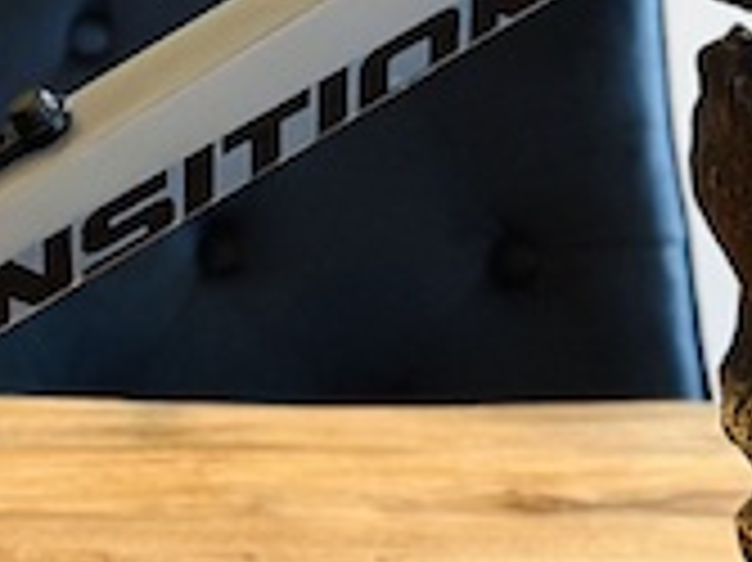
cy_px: -63
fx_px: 4993
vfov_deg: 6.4
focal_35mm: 230
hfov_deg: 8.2
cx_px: -743
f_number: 1.78
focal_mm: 6.86
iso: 250
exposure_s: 1/60
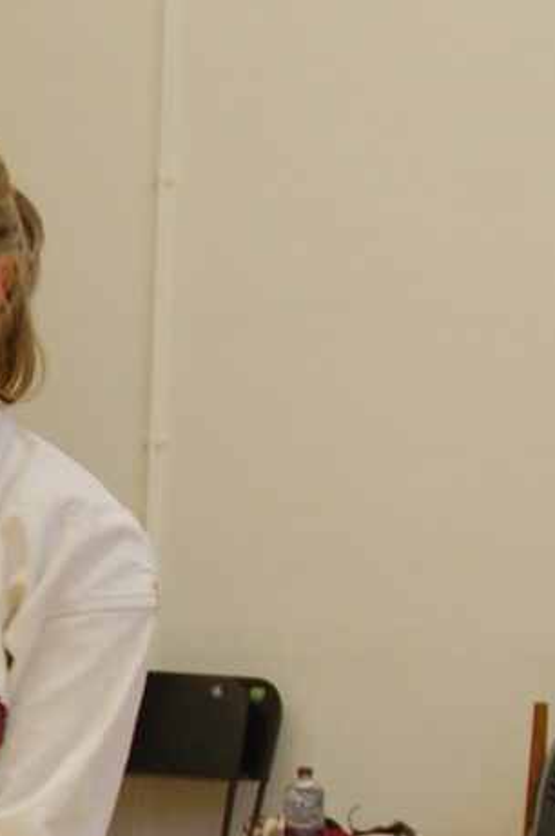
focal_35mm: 120
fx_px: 2783
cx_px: -461
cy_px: 778
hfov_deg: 10.7
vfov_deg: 16.8
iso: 400
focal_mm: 18
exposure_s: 1/60
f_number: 4
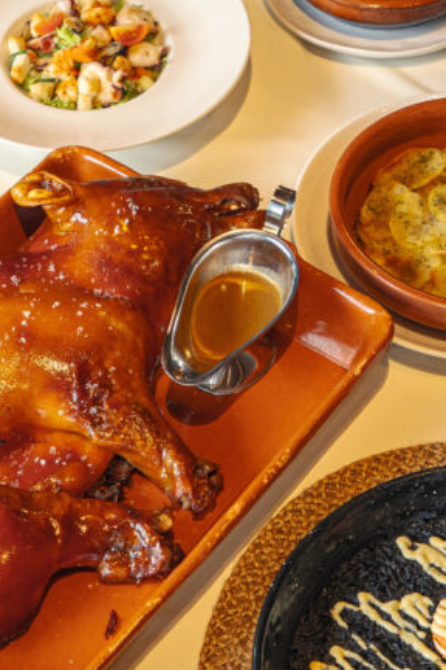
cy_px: 661
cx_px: 102
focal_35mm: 144
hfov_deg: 9.5
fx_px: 2680
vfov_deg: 14.1
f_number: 4
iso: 100
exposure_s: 1/160
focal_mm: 67
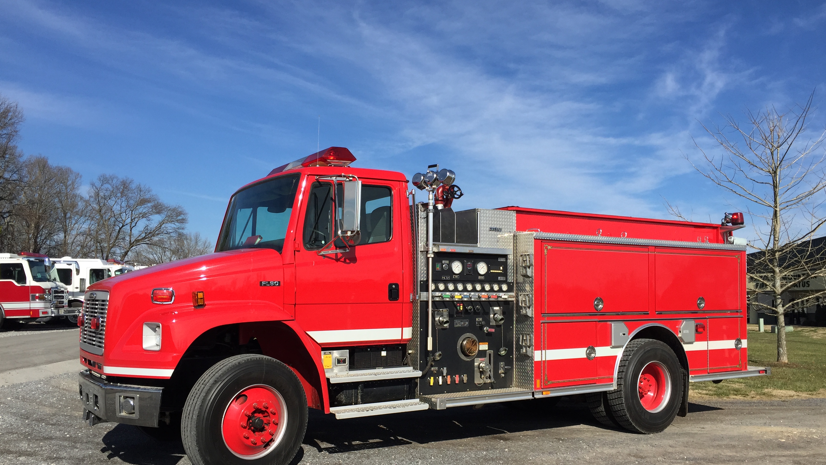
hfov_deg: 61.0
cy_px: 277
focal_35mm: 32
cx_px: 415
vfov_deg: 36.6
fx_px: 701
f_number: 2.2
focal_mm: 4.15
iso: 32
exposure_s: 1/2326
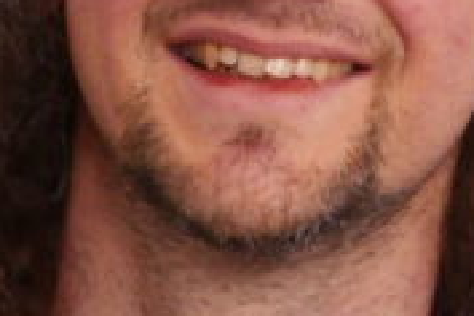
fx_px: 5319
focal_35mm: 404
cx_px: 683
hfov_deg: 5.1
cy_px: 288
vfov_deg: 3.4
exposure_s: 1/60
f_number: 2.8
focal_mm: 31.5
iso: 1600
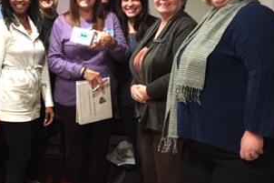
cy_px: 58
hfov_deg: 30.3
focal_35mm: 64
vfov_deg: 21.1
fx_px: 487
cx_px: 38
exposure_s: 1/15
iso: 320
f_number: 2.2
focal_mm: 4.15
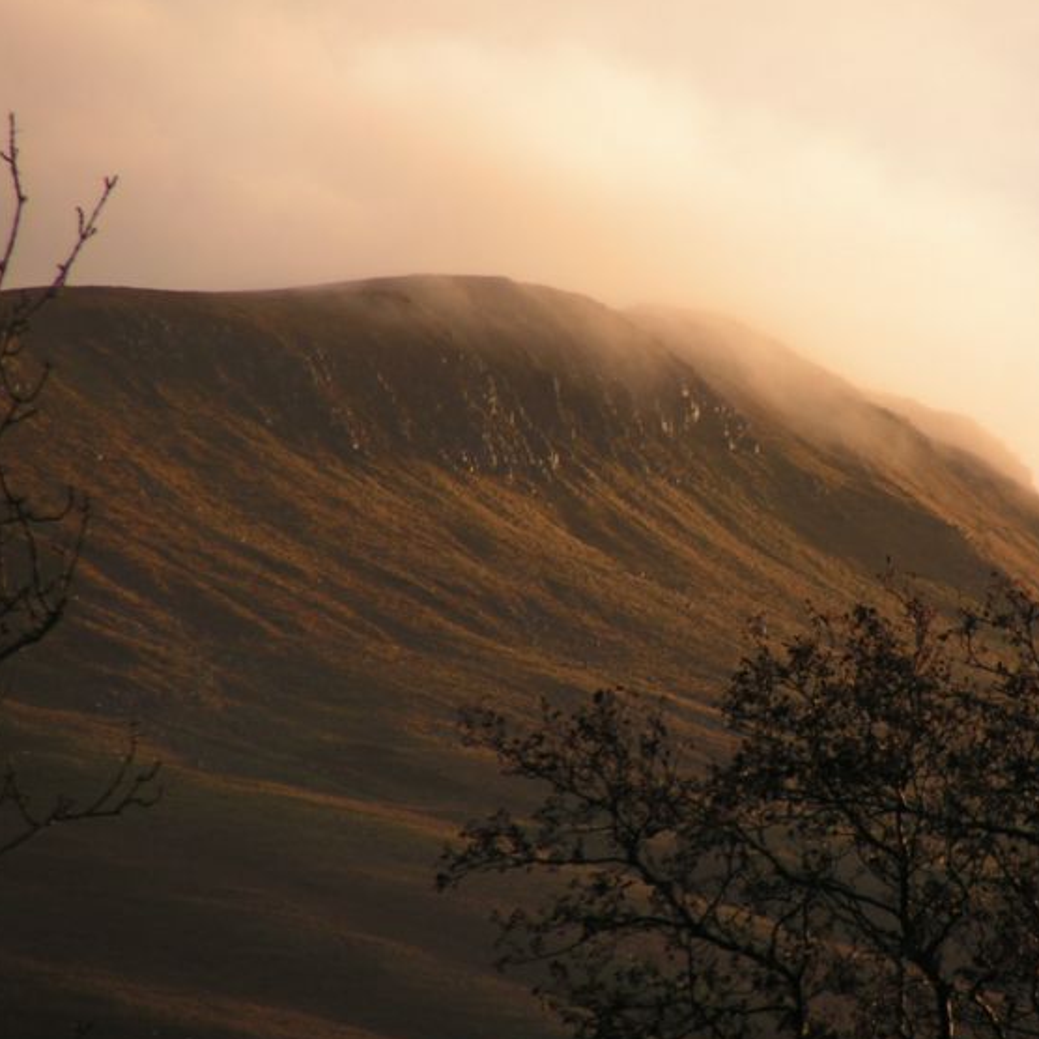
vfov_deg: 4.7
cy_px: 520
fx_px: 12531
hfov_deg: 4.7
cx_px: 706
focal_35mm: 369
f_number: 3.2
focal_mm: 48
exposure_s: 1/400
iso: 64
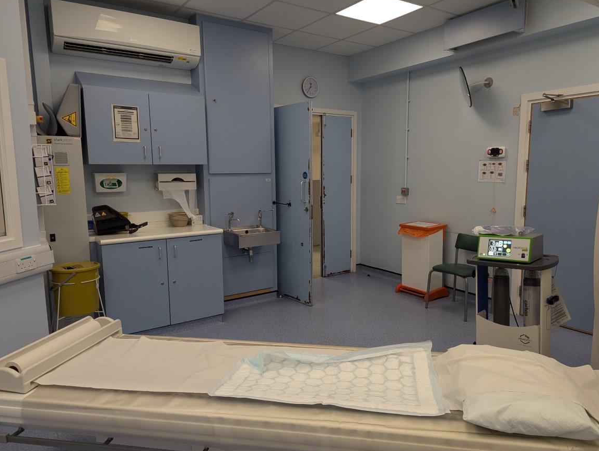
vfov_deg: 55.0
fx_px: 433
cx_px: 311
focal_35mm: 25
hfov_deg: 69.3
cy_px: 230
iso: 118
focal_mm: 6.81
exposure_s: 1/25
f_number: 1.85
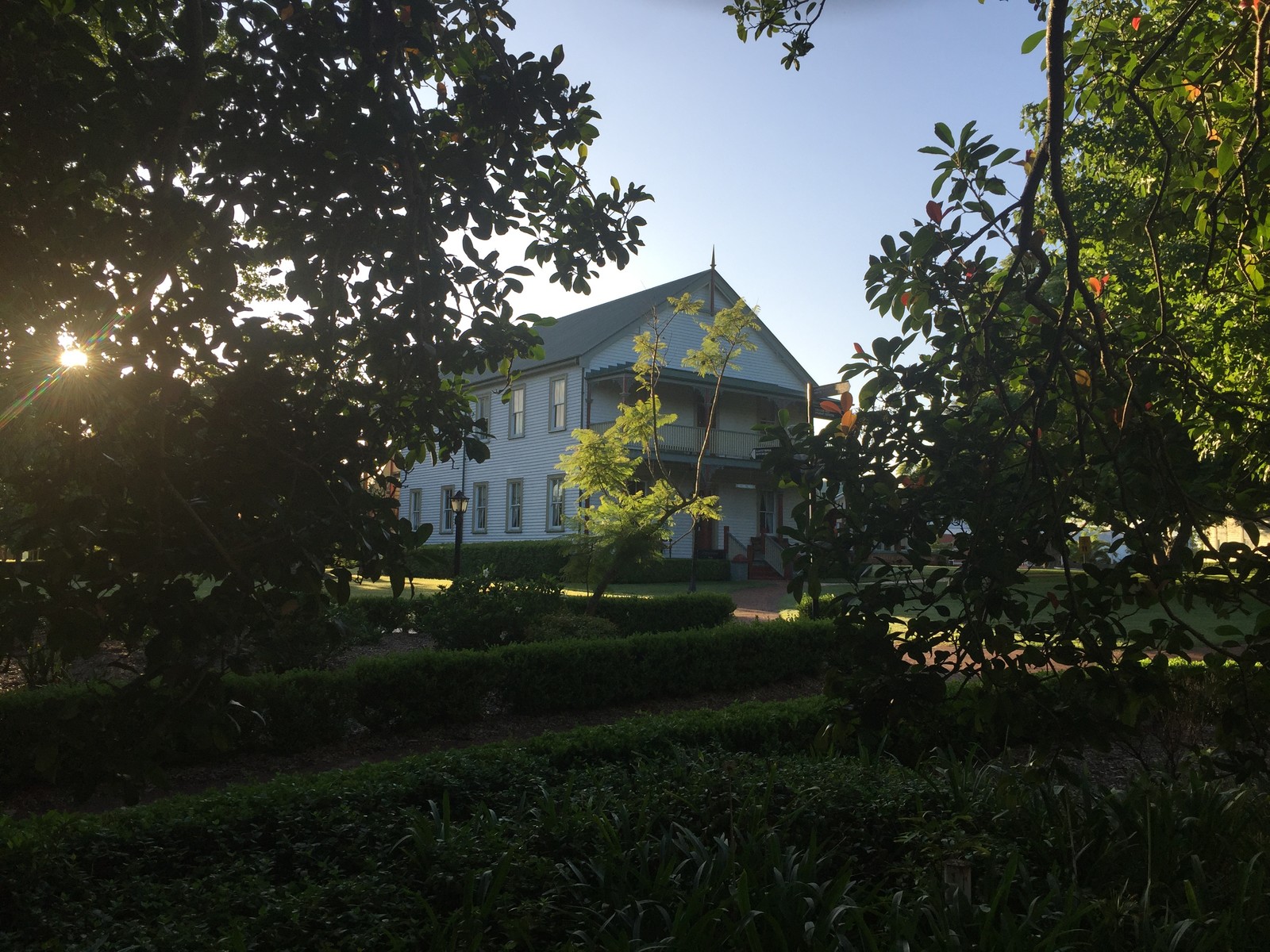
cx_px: 635
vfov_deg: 48.2
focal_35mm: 29
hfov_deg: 61.7
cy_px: 476
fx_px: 1064
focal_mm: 4.15
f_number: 2.2
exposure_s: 1/682
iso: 32
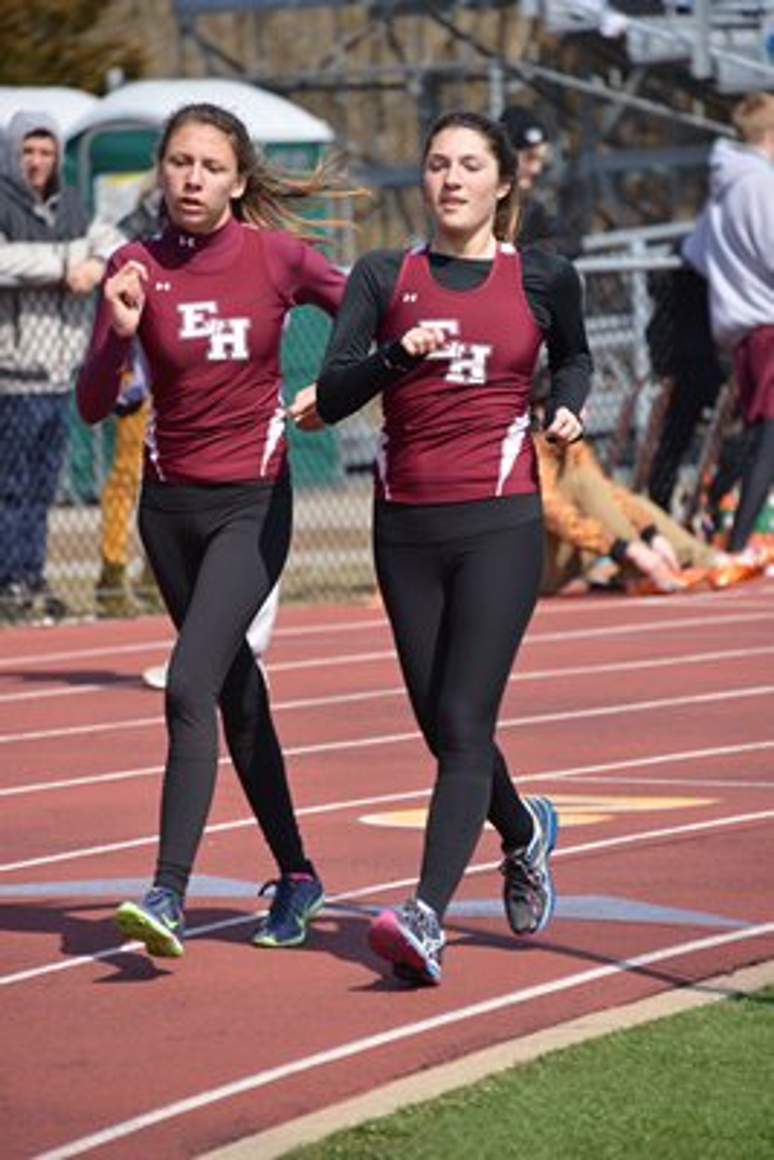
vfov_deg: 6.9
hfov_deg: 4.6
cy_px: 580
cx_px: 387
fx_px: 9666
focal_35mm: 300
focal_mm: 300
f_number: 6.3
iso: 320
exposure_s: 1/640
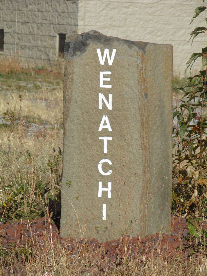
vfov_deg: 8.7
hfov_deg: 6.5
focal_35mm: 228
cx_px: 104
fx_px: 1818
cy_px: 138
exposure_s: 1/800
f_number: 4.2
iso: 50
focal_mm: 41.1
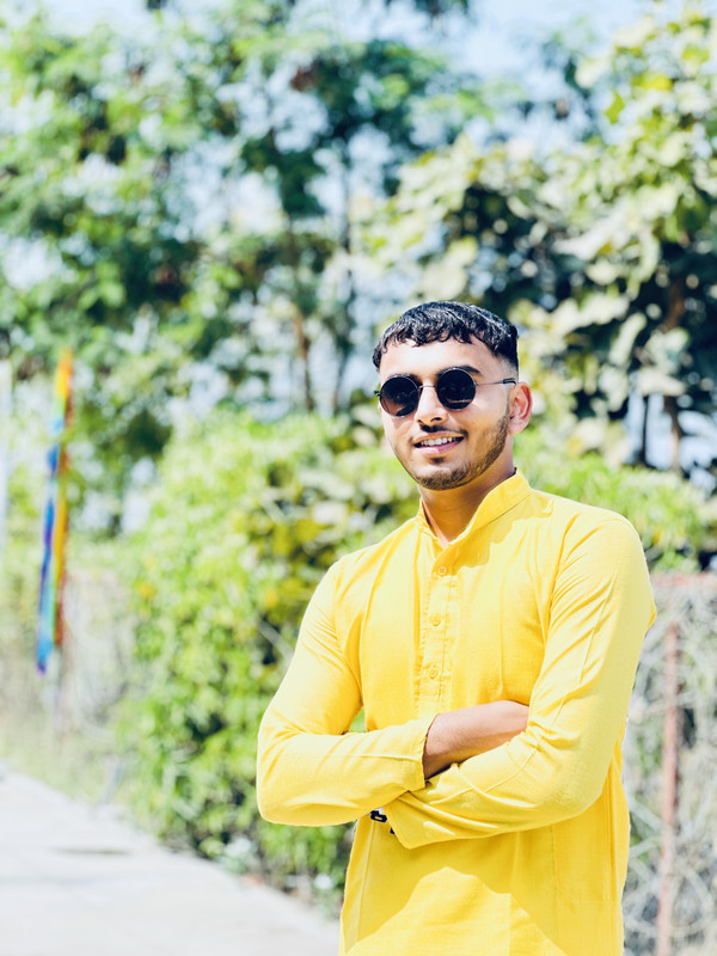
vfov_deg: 25.3
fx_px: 2127
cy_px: 478
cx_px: 358
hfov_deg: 19.1
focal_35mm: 77
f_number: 2.8
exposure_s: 1/440
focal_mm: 9
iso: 32
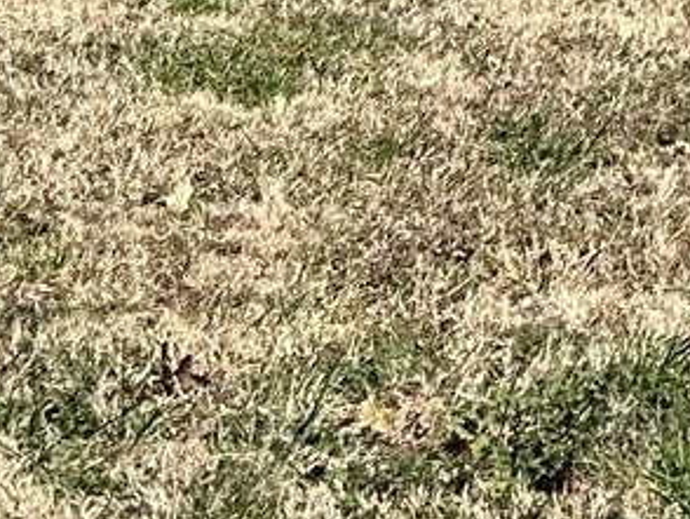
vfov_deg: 7.4
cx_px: 1734
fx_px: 3611
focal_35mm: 181
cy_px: -961
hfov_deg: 9.5
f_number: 1.5
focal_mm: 5.7
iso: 50
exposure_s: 1/3165
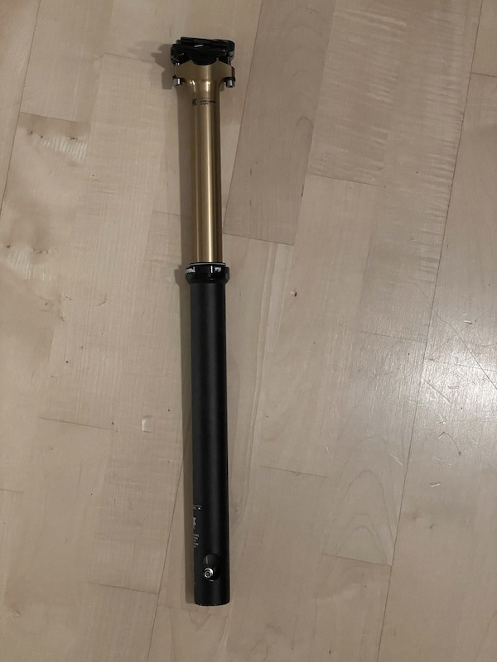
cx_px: 248
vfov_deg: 36.8
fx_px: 995
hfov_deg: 28.0
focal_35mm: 52
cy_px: 331
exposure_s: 1/40
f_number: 2
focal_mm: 6
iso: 800
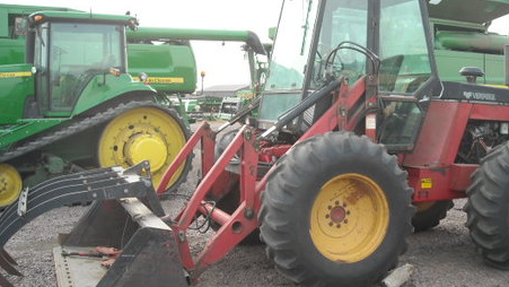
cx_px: 278
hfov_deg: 44.5
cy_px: 158
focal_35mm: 46
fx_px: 621
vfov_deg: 26.0
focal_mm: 5.7
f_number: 2.8
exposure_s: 1/96
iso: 64
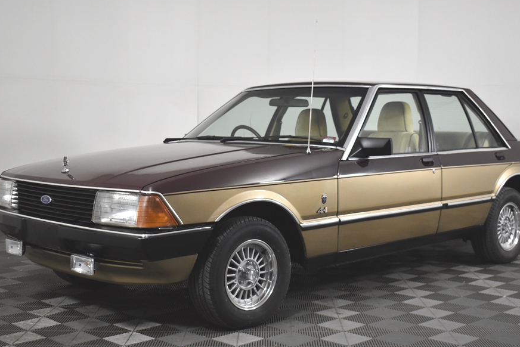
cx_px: 280
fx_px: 789
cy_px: 195
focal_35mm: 55
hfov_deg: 36.5
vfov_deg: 24.8
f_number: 4.2
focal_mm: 31
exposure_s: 1/800
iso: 1600
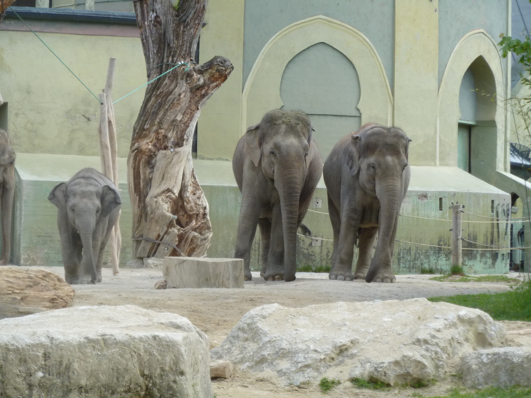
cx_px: 266
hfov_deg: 12.5
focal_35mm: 158
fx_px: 2424
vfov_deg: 9.4
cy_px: 199
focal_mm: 25.9
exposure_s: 1/320
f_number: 4.5
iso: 160
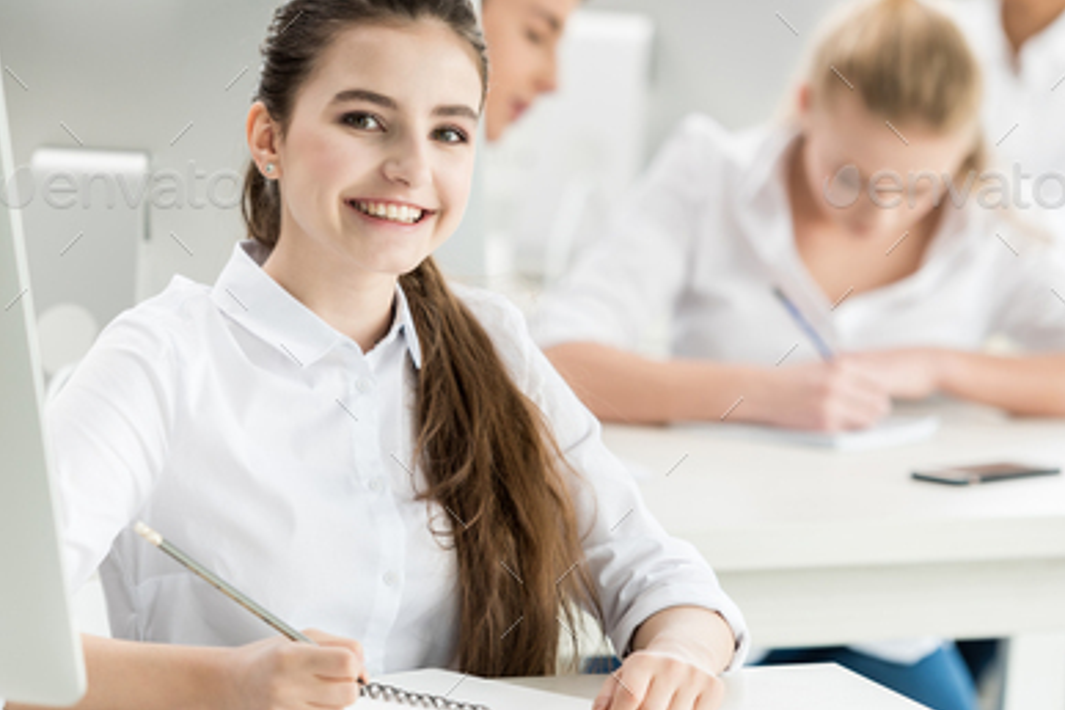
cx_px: 526
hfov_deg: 10.0
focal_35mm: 206
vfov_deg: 6.7
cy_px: 316
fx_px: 6094
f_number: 2.8
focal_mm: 135
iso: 200
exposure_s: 1/200
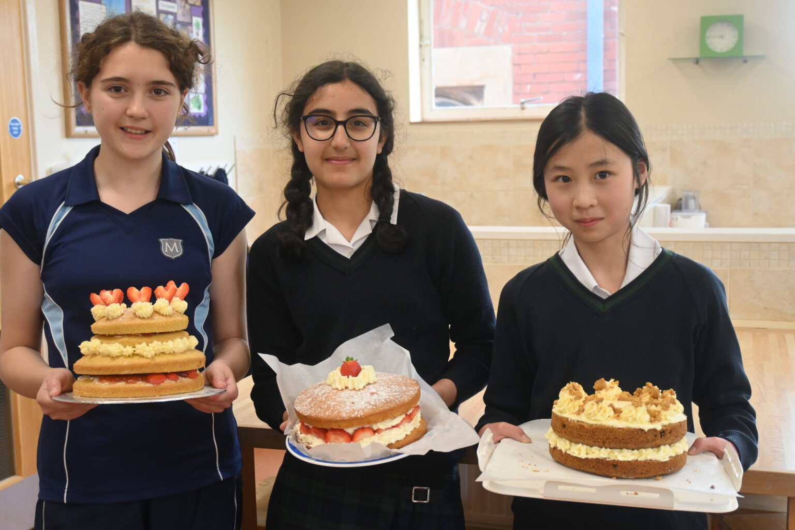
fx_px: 994
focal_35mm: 45
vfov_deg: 29.9
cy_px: 265
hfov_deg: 43.6
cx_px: 398
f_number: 4.8
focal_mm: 30
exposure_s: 1/125
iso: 1100
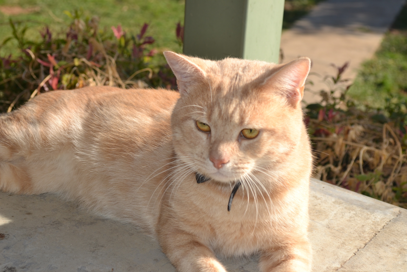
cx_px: 204
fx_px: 746
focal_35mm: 66
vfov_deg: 20.6
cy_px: 136
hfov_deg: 30.5
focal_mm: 44
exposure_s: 1/200
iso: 100
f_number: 7.1
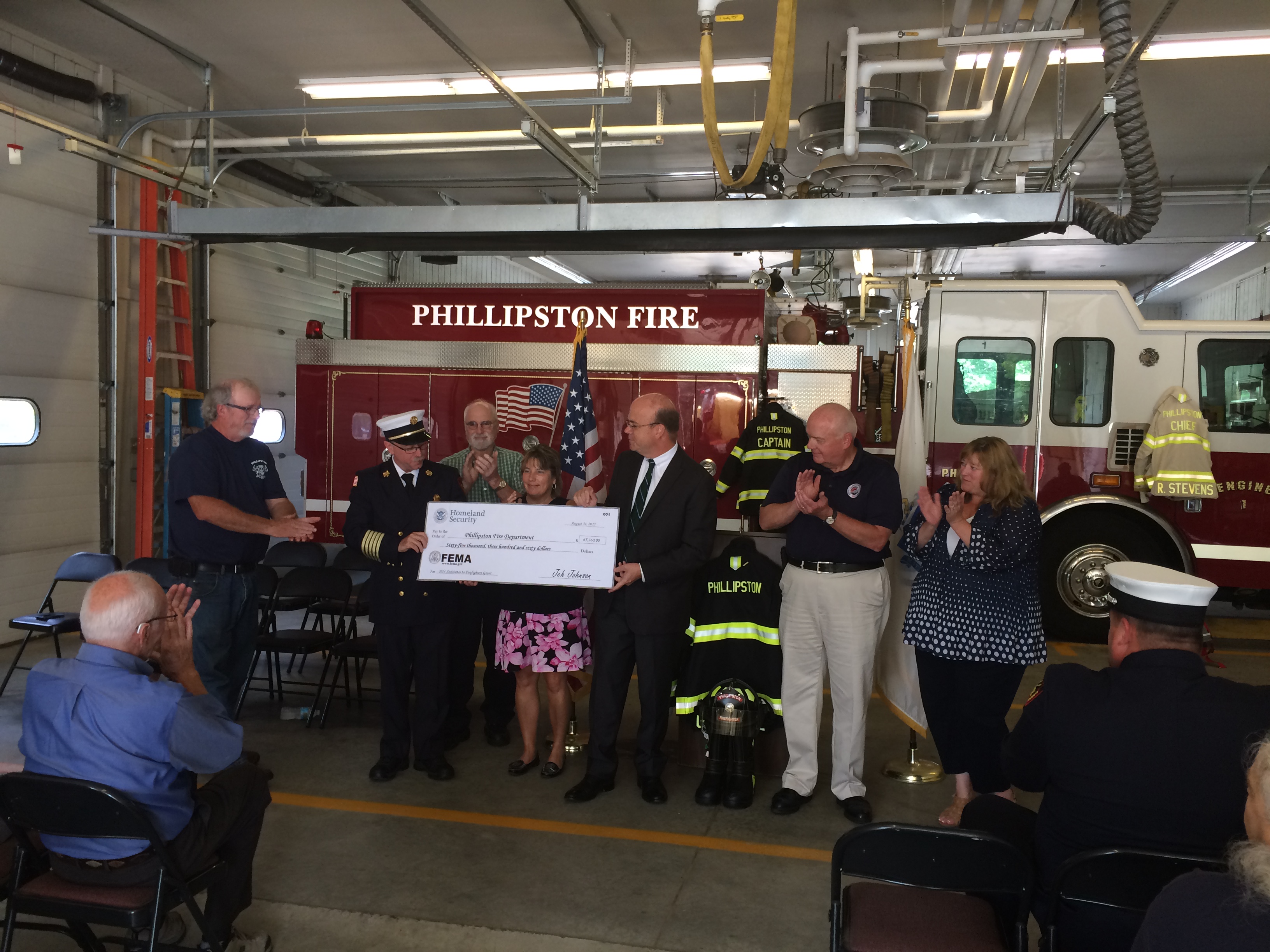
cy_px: 476
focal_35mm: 29
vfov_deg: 48.2
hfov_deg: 61.7
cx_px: 635
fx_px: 1064
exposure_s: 1/40
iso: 40
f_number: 2.2
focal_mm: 4.15
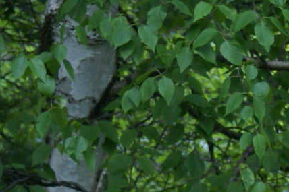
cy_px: 135
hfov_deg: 5.4
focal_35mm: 370
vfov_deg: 3.7
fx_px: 2971
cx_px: 593
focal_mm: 55
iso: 400
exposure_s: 1/60
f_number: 5.6
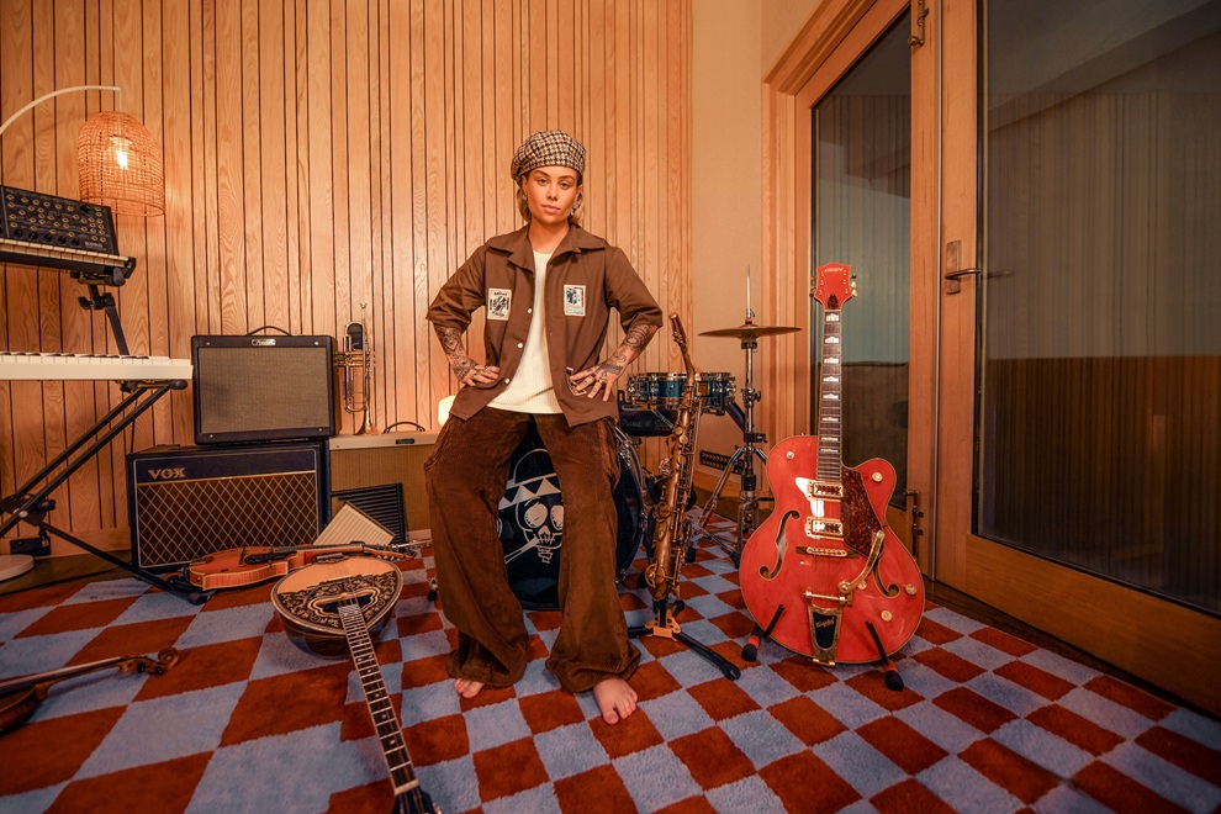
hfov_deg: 104.3
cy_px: 407
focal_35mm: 14
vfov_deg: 81.2
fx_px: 475
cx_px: 610
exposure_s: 1/320
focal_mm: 14
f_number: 2.8
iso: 800
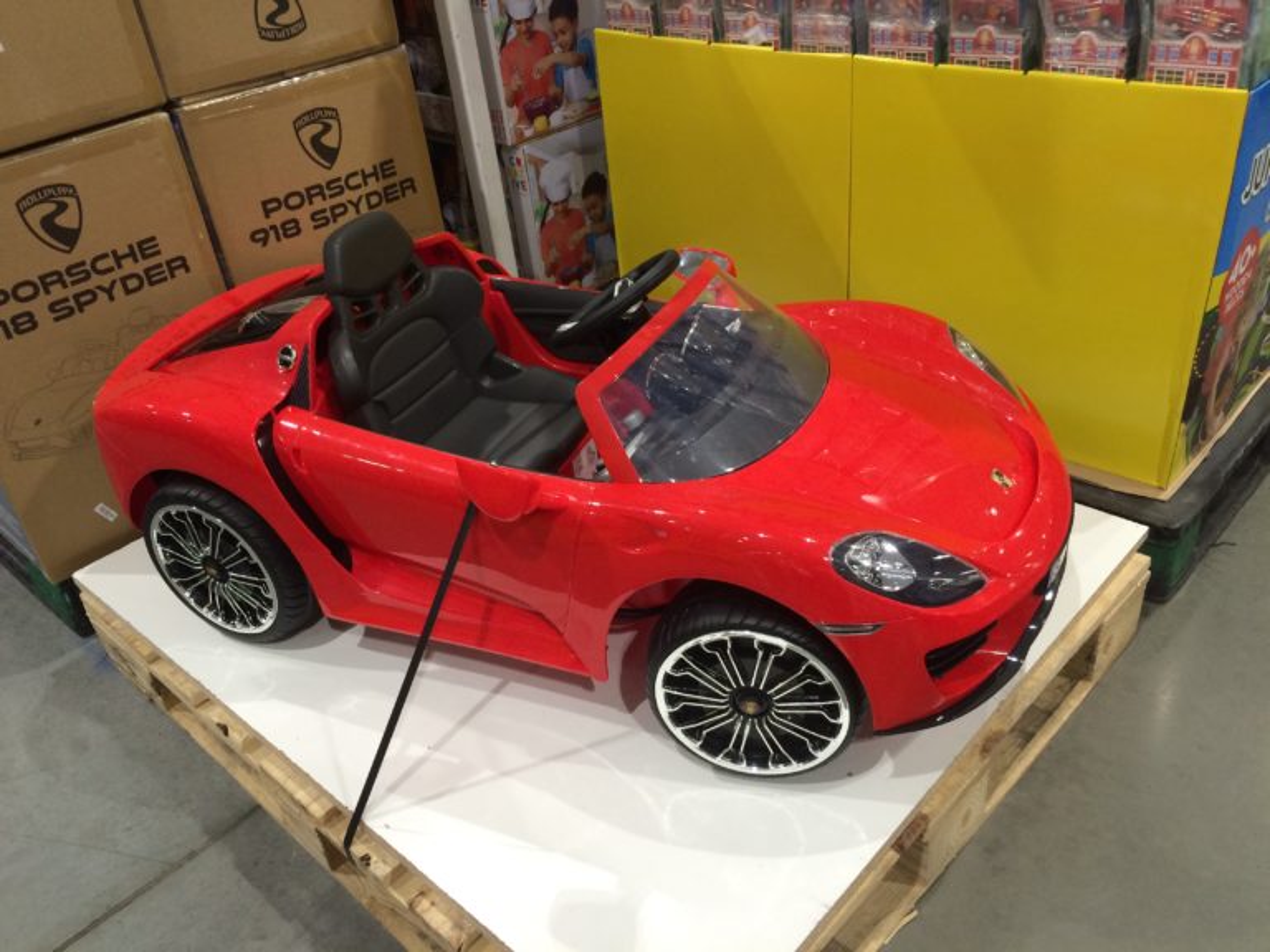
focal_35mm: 29
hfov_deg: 61.7
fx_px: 1064
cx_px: 635
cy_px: 476
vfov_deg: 48.2
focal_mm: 4.15
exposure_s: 1/33
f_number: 2.2
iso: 64
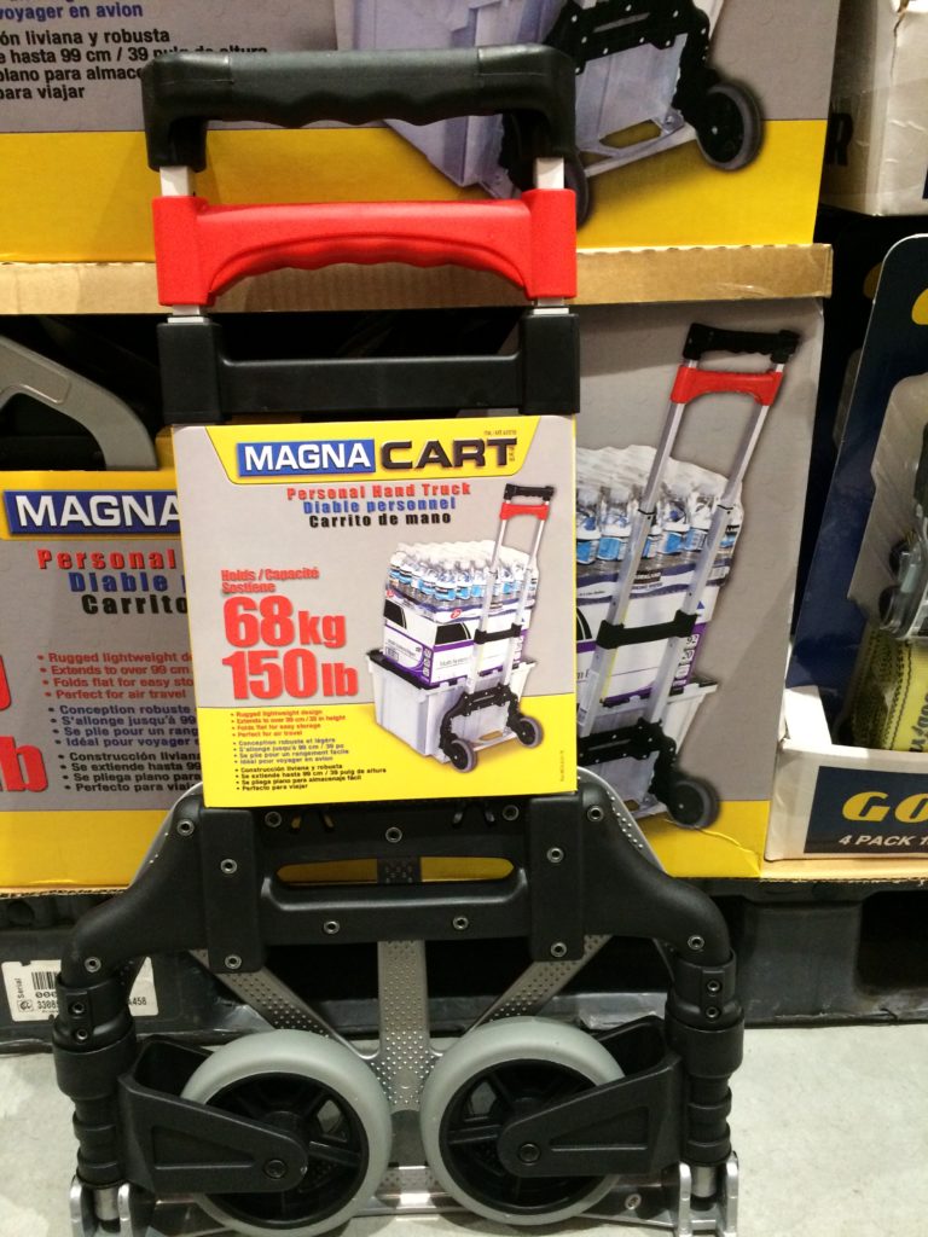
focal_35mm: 29
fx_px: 1037
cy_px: 618
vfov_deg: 61.7
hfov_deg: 48.2
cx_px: 464
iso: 250
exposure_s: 1/30
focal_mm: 4.15
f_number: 2.2
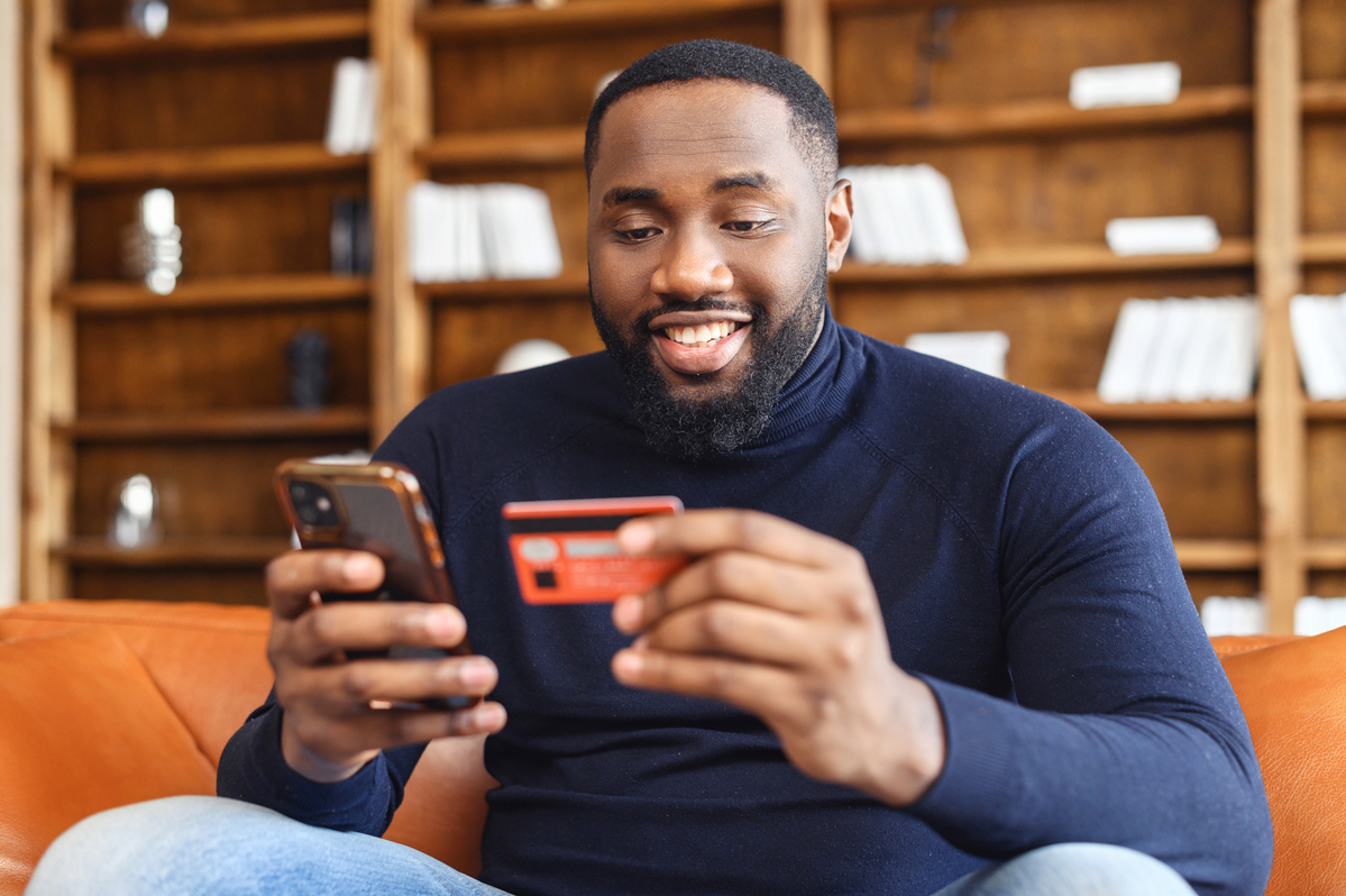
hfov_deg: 39.6
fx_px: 1868
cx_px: 673
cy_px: 448
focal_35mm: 50
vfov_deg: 27.0
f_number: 3.2
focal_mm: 50
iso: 400
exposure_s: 1/200
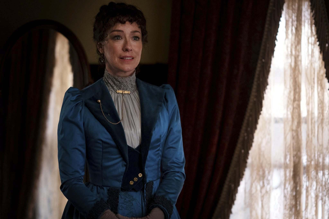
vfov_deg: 10.8
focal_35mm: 127
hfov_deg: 16.1
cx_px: 164
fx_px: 1160
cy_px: 110
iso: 1600
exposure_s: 1/250
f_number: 1.4
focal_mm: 85
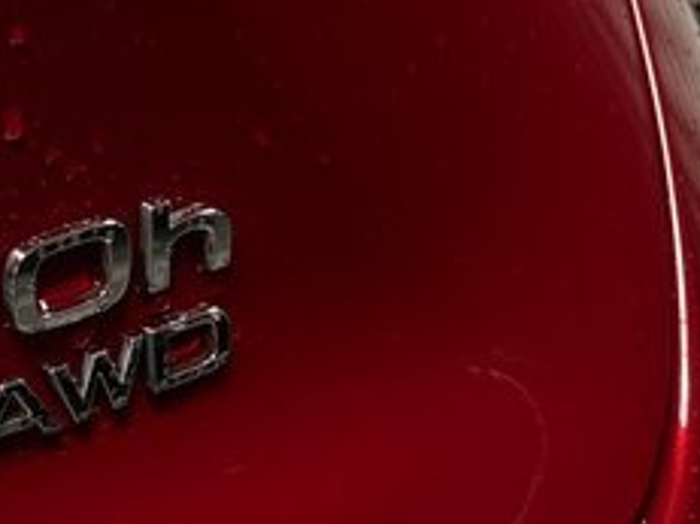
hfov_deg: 10.0
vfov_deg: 7.6
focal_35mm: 195
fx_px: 3941
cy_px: 306
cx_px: -152
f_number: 5
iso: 250
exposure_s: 1/100
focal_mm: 22
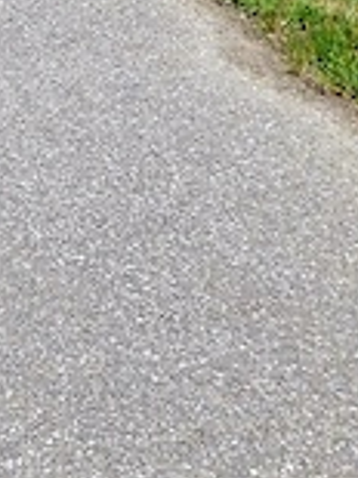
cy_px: -543
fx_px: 1850
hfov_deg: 9.9
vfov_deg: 12.5
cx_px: -448
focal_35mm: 134
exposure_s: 1/3333
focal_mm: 5.4
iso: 40
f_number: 1.8
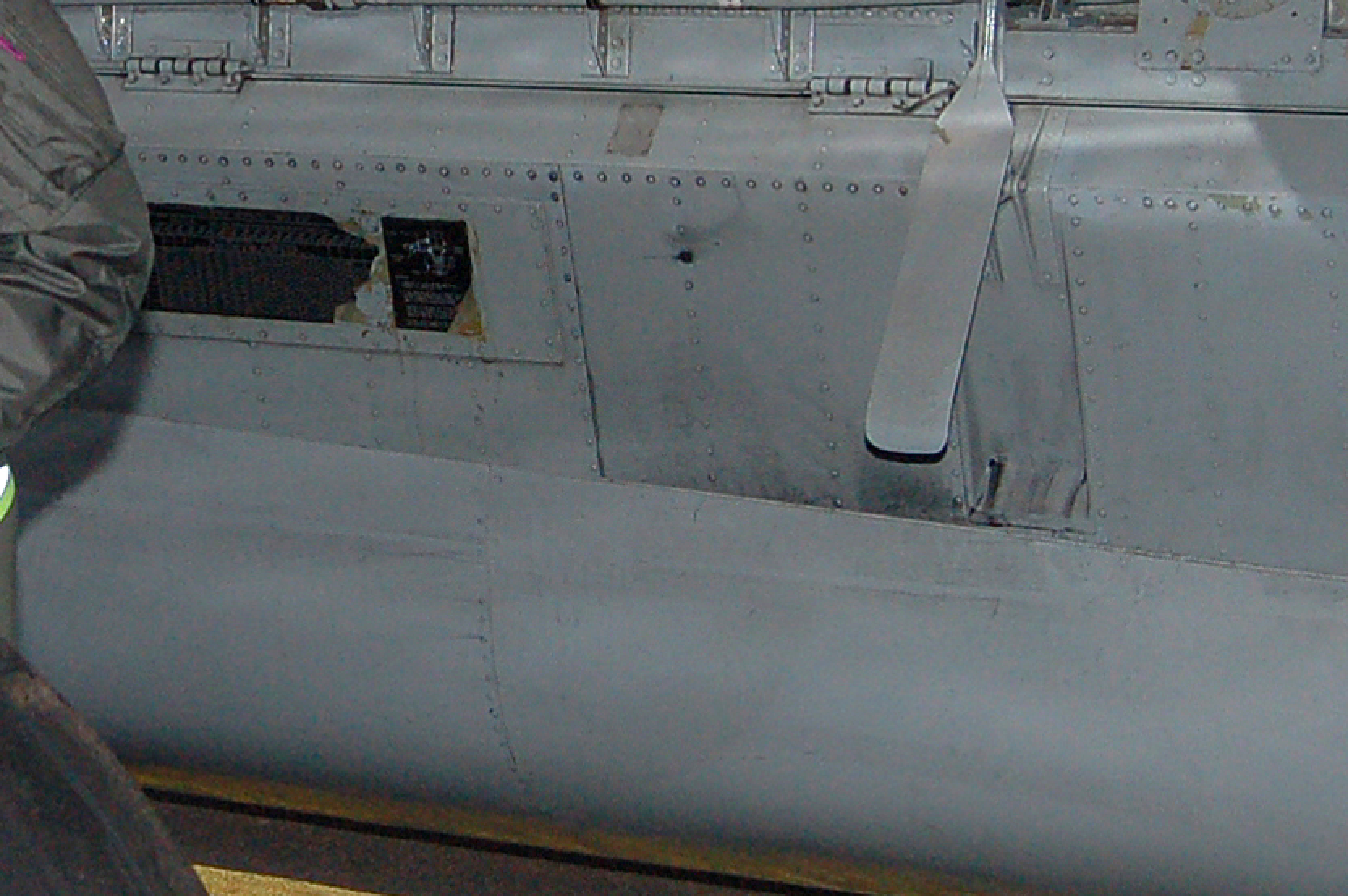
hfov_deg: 18.4
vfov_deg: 12.6
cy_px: 114
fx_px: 4041
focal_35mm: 108
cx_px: -39
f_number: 4
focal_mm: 20
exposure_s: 1/60
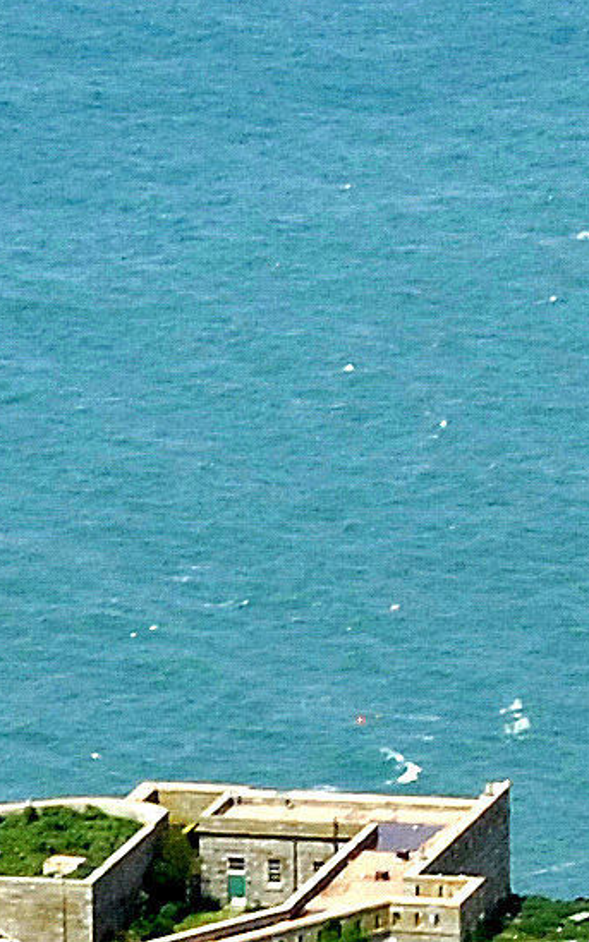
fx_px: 15311
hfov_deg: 2.2
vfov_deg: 3.5
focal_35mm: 596
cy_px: 1107
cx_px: -173
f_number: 8
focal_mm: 50
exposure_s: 1/1000
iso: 400
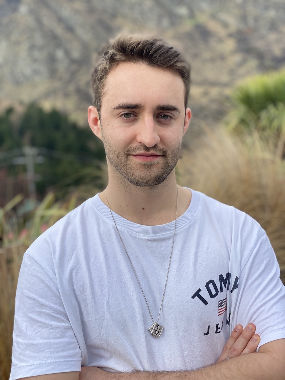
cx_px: 142
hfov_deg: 28.0
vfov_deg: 36.8
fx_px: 571
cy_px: 190
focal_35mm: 52
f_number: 2
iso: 20
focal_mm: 6
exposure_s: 1/316
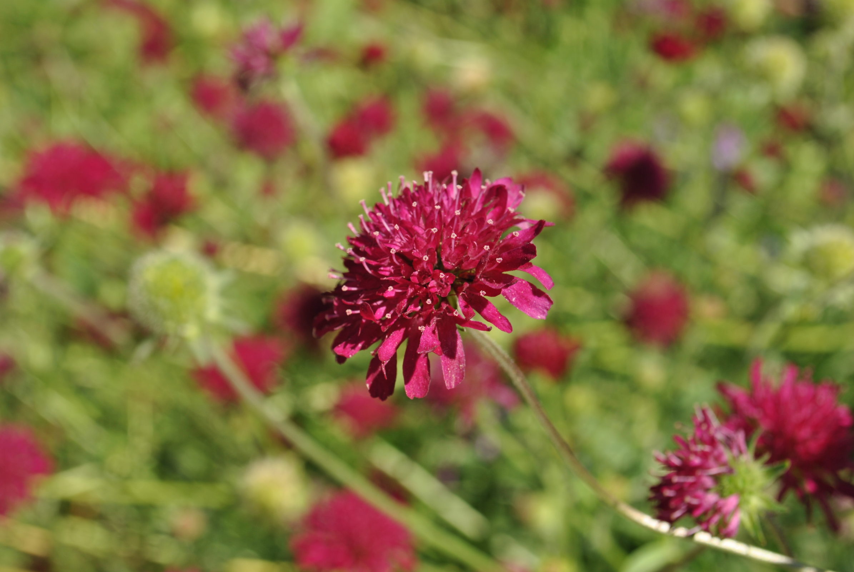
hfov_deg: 36.8
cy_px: 286
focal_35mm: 54
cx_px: 427
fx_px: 1283
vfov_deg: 25.1
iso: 100
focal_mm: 36
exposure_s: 1/200
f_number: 8
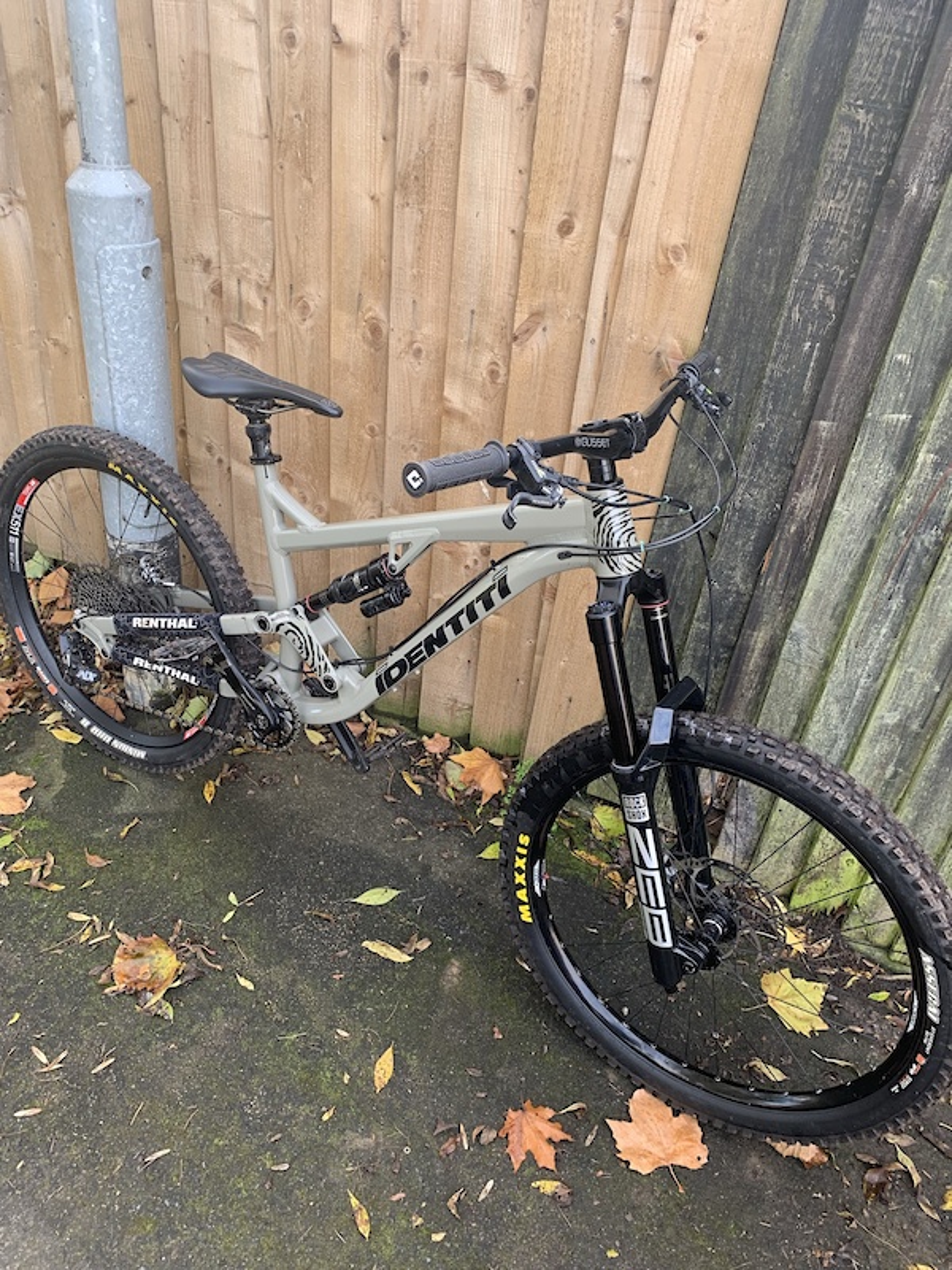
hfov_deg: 53.1
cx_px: 476
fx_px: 953
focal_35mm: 26
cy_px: 635
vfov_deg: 67.3
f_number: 1.8
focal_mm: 4.25
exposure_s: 1/121
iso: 40
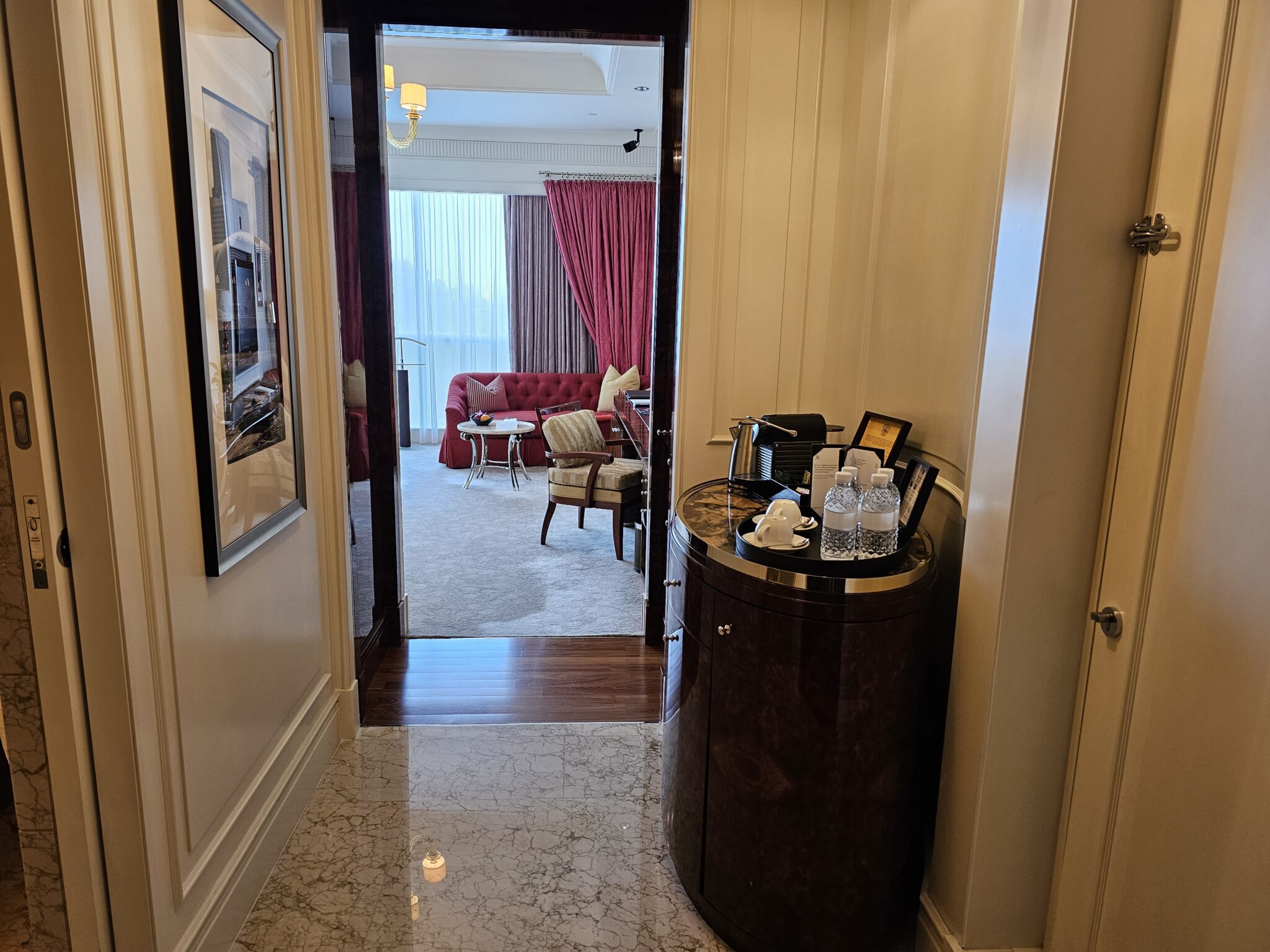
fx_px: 844
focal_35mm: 23
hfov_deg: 73.9
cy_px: 476
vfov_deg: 58.9
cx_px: 635
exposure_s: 1/100
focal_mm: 6.3
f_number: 1.7
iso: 160
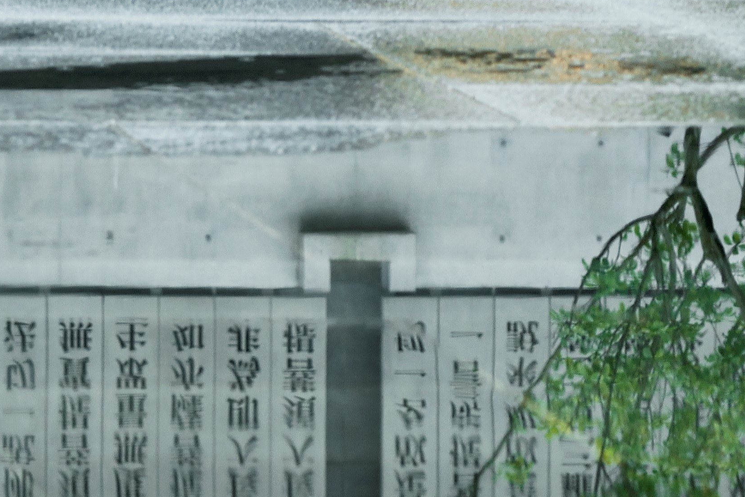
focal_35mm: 355
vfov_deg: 3.9
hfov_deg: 5.7
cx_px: -822
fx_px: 7348
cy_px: -39
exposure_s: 1/4
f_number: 11
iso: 100
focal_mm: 80
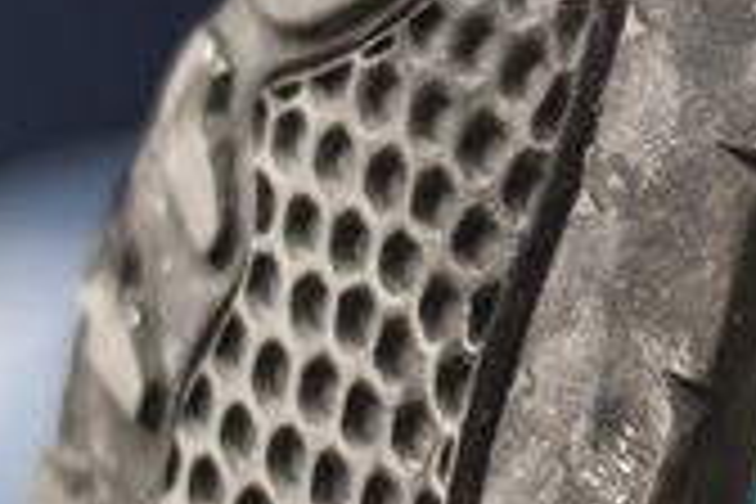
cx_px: 1519
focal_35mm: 373
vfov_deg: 3.7
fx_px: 7832
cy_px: 20
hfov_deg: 5.4
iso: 200
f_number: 1.4
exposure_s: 1/800
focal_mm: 50
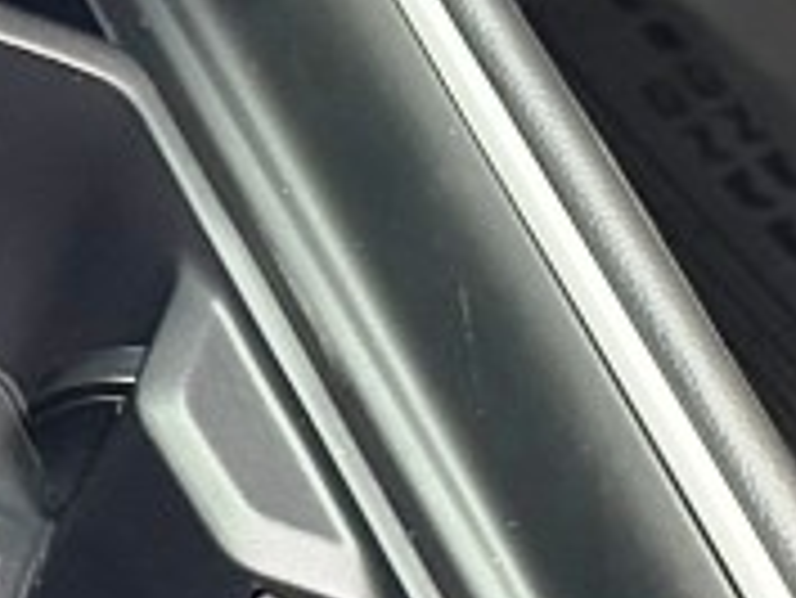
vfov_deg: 10.7
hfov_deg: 14.0
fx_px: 3198
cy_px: 229
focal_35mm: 139
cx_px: 9
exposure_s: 1/30
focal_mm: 6.86
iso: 800
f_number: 1.78
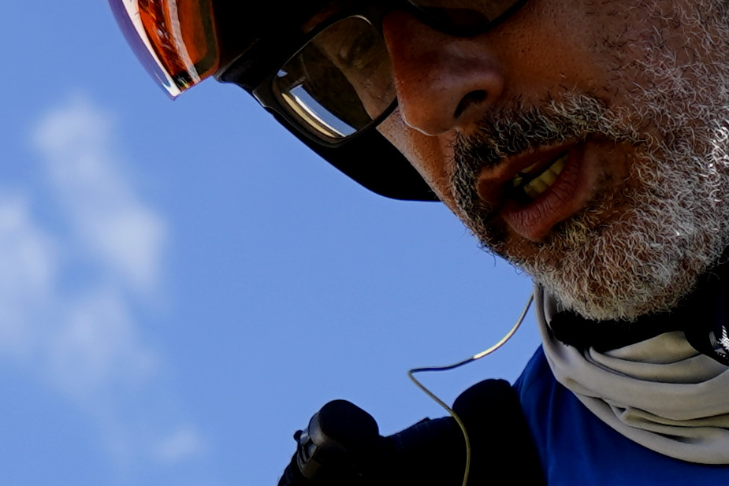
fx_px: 4334
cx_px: 806
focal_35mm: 214
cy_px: 723
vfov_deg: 6.3
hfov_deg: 9.5
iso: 100
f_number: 4.5
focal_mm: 33
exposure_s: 1/500
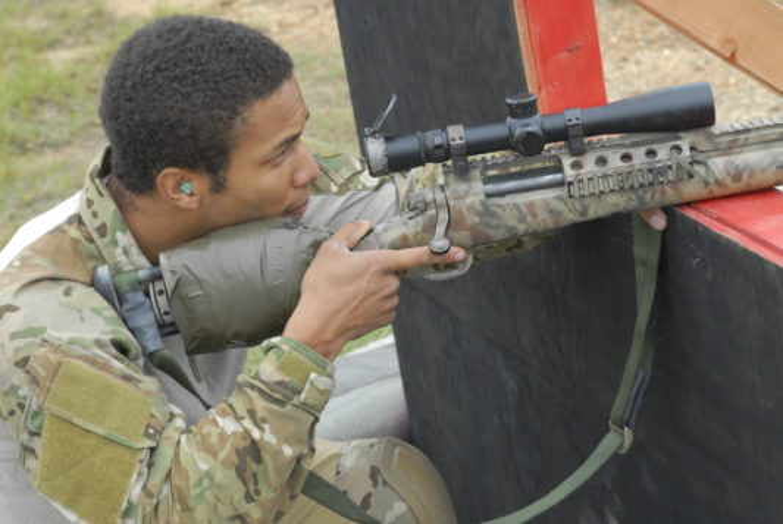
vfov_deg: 13.1
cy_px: 262
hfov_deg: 19.4
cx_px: 392
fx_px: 2287
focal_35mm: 105
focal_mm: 70
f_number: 8
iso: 800
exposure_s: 1/250
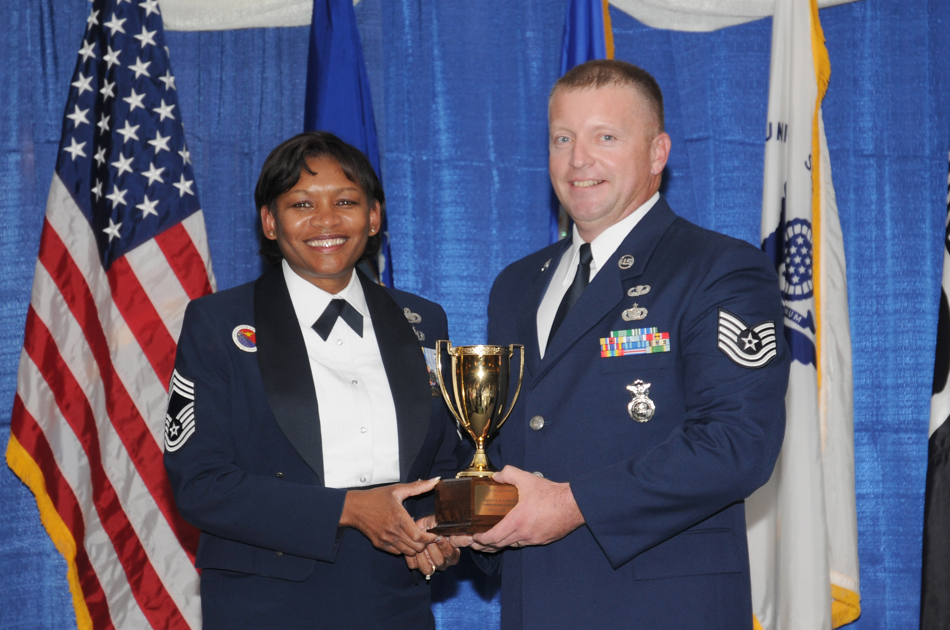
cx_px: 475
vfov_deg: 17.4
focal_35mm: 78
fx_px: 2055
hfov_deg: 26.0
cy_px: 315
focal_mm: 52
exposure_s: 1/60
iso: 200
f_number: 4.5
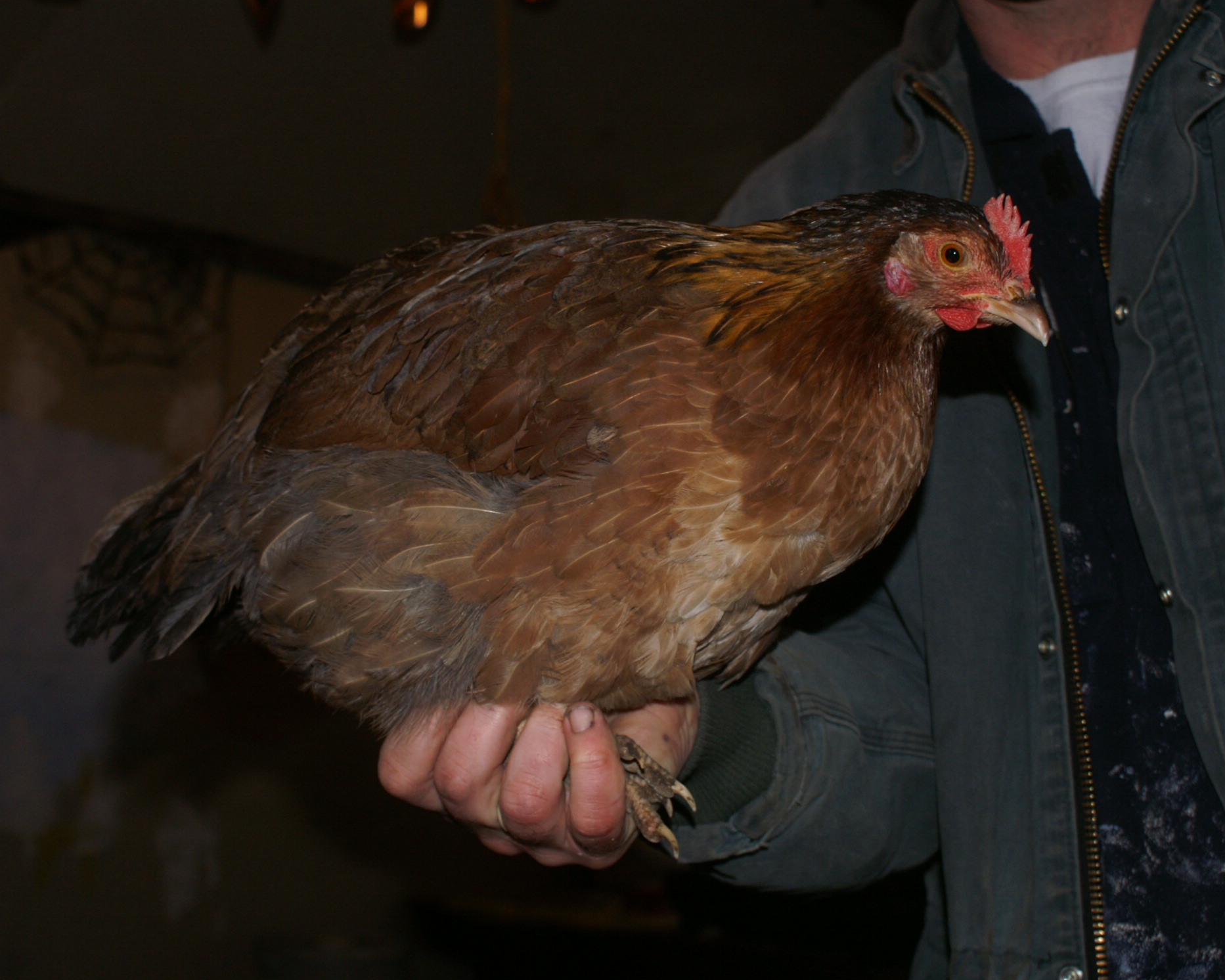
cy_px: 490
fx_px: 1849
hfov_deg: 36.7
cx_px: 615
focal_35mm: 51
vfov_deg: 29.7
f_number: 5.6
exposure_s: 1/60
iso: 400
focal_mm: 30
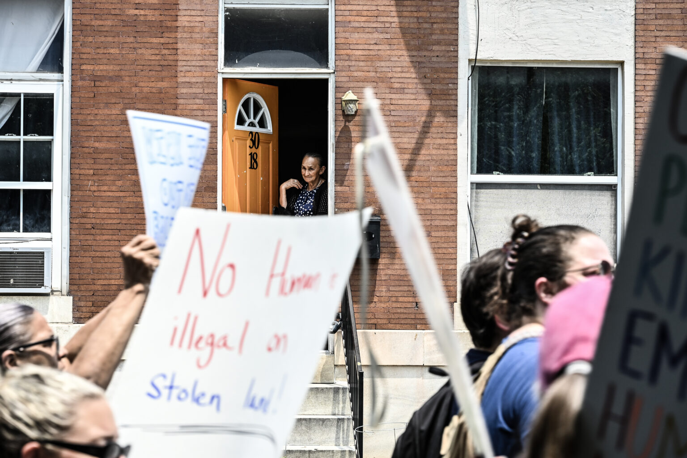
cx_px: 344
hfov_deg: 17.1
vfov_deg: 11.4
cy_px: 229
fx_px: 2290
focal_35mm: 120
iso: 250
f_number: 10
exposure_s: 1/250
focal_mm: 120
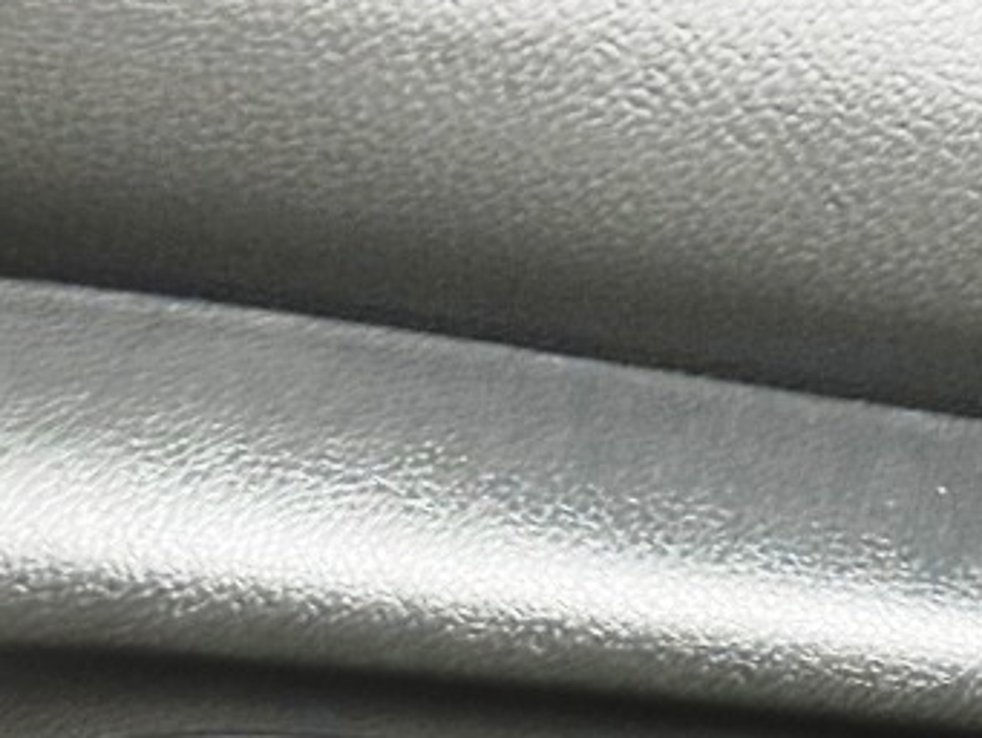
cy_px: 1064
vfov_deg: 10.0
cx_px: 985
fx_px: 4086
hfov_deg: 13.5
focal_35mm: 144
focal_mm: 6.86
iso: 640
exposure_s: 1/24
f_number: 1.78
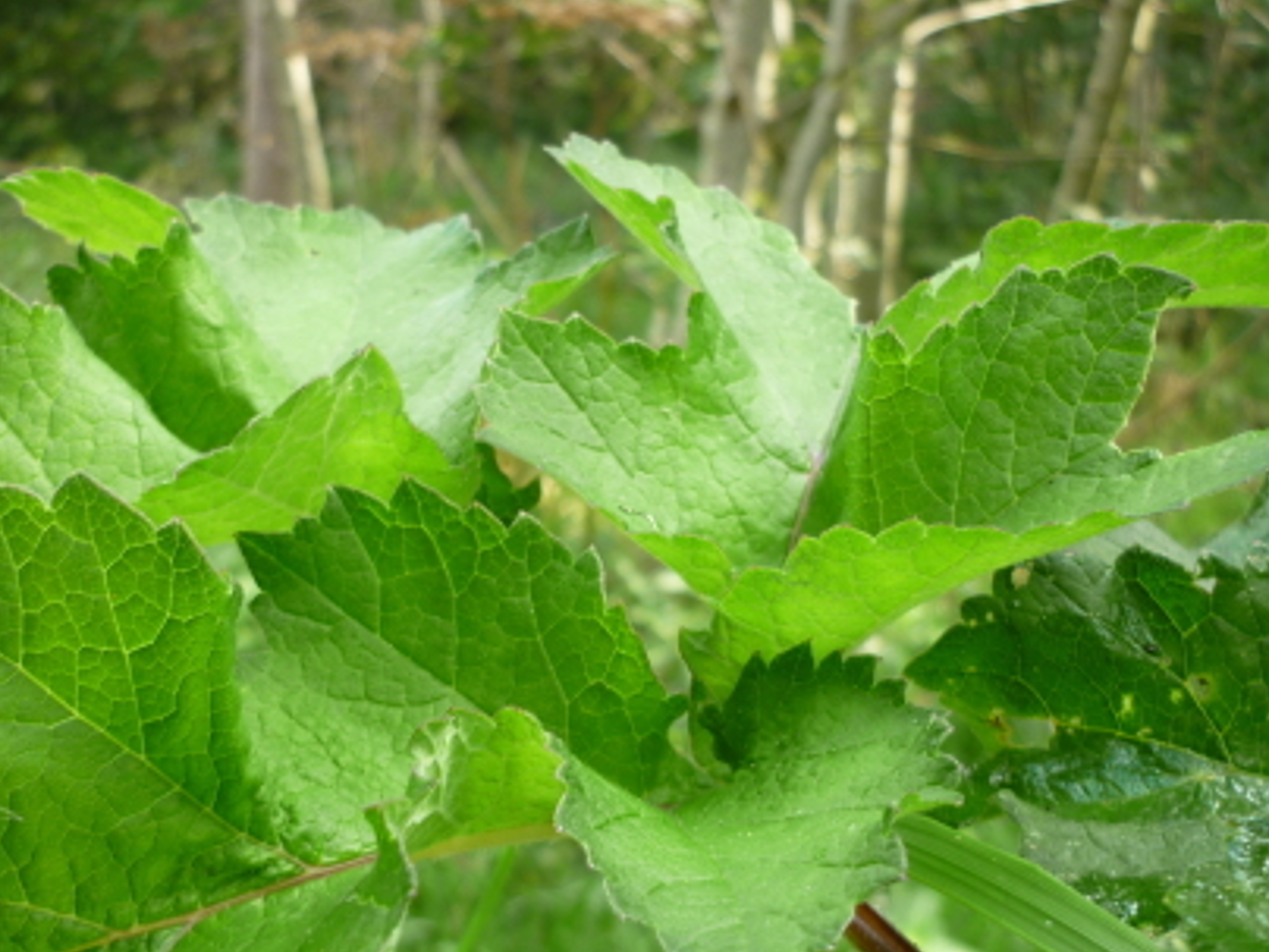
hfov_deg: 38.8
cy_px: 682
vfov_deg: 29.3
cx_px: 543
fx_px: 1796
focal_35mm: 49
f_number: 2.8
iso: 80
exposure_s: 1/80
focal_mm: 5.5
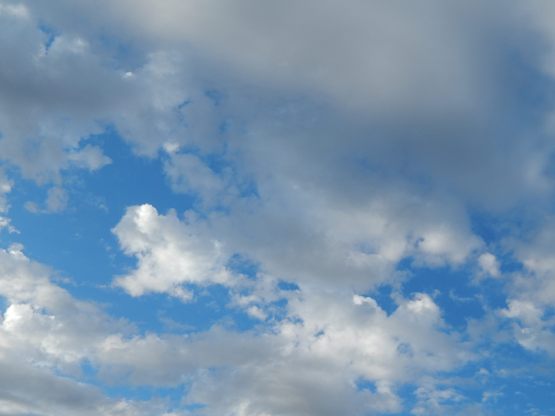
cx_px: 278
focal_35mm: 38
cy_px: 208
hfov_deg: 49.0
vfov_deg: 37.7
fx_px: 609
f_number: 3.4
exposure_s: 1/1250
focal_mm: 6.8
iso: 125
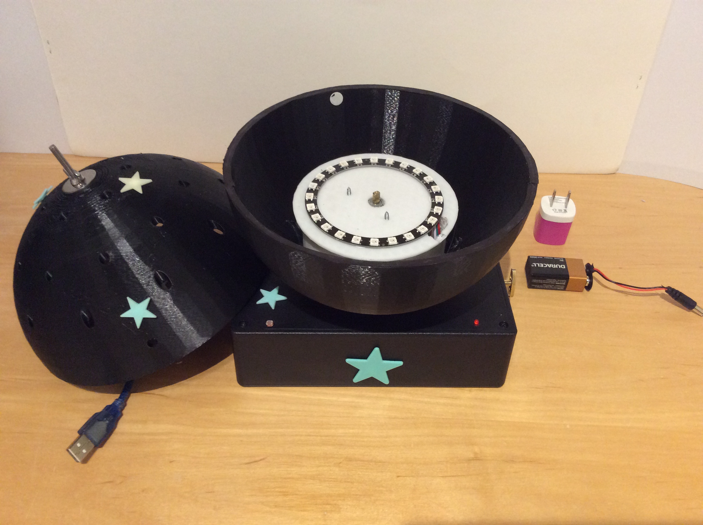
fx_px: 649
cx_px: 352
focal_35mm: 32
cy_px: 262
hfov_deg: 56.9
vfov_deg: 44.1
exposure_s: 1/24
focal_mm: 3.3
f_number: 2.4
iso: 160
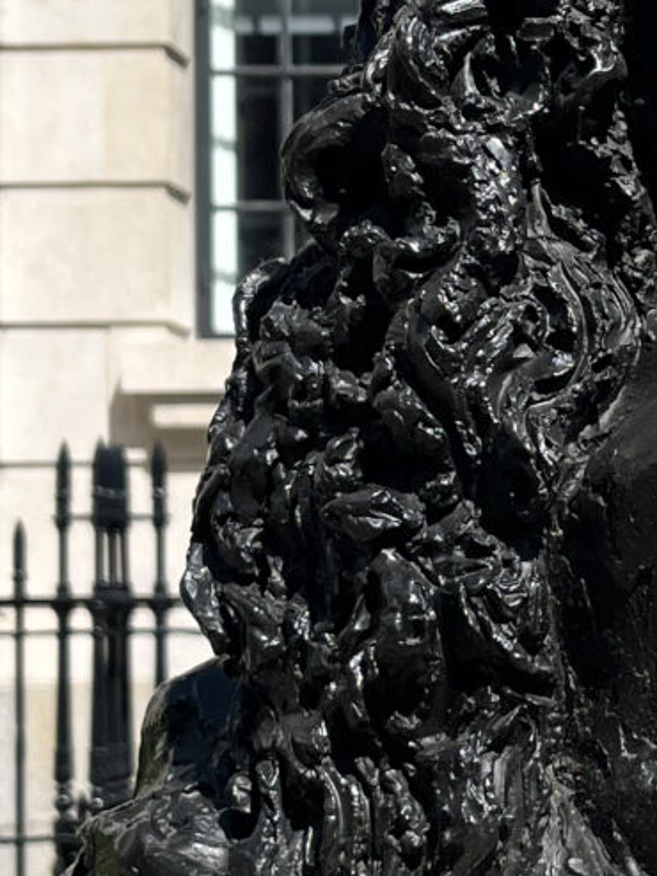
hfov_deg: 13.3
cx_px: 806
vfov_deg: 18.2
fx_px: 2732
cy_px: 553
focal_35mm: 108
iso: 50
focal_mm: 5.1
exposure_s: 1/6897
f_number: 1.6
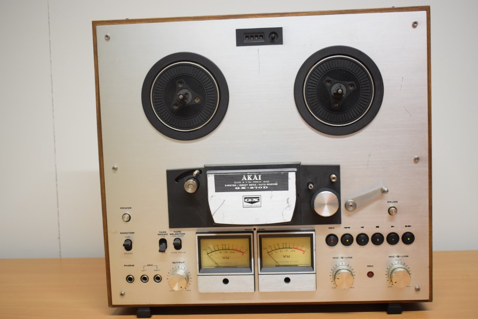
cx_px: 239
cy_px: 160
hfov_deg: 43.6
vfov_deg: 29.9
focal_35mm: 45
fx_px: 597
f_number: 4.2
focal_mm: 30
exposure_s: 1/125
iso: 1600
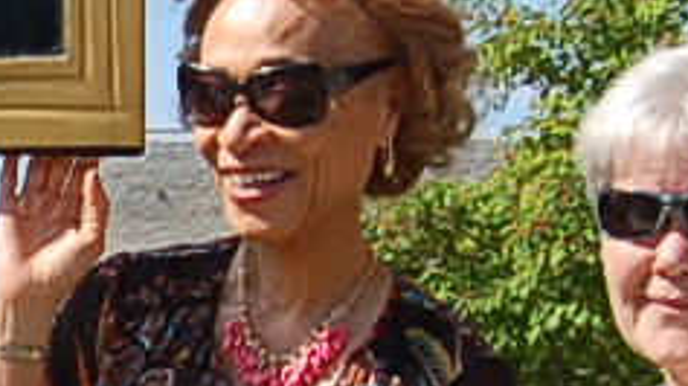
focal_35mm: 219
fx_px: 3993
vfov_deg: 5.5
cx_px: -296
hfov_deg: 9.6
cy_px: 473
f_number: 9
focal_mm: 22
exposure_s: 1/320
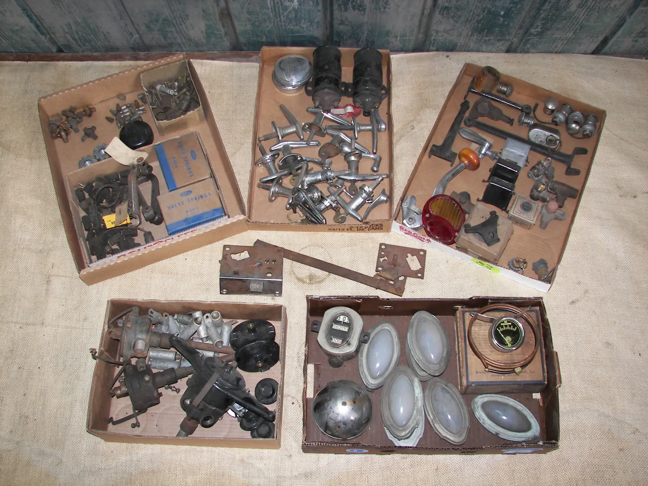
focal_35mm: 36
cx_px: 324
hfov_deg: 51.4
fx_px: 674
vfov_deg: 39.7
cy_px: 243
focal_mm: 6
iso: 100
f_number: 2.8
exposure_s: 1/30
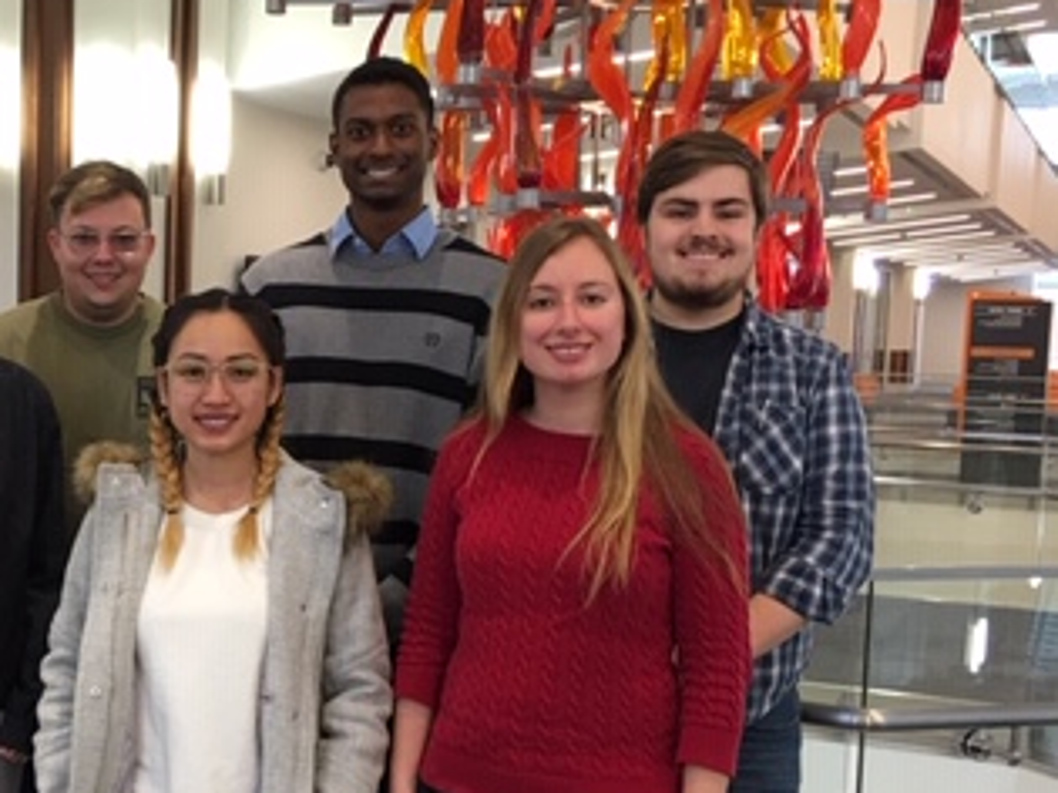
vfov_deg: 24.7
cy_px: 514
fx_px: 1803
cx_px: 188
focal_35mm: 59
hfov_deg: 31.7
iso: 32
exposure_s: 1/15
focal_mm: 4.15
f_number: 2.2
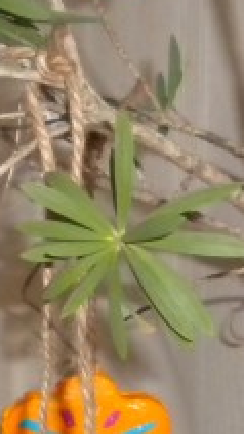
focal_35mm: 137
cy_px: 332
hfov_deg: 8.7
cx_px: 334
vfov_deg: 15.6
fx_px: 1578
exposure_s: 1/30
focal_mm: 6.3
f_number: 3.1
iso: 400
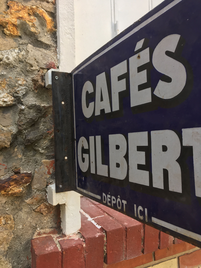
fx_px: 225
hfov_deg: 48.2
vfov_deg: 61.7
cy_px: 134
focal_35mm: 29
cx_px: 100
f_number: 2.2
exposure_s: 1/100
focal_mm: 4.15
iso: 32
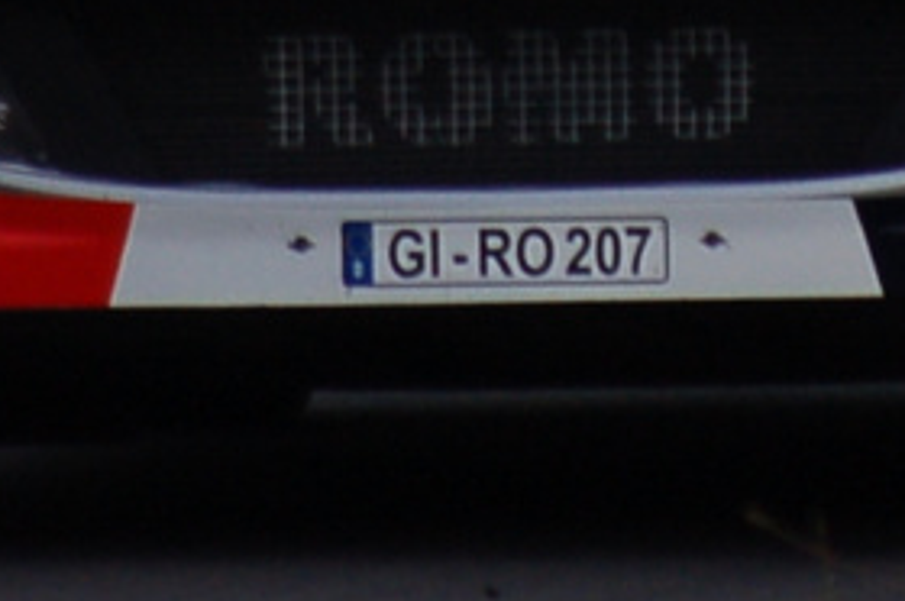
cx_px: 932
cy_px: -595
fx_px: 65636
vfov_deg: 0.5
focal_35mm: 2614
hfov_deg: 0.8
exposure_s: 1/1600
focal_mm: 300
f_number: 6.3
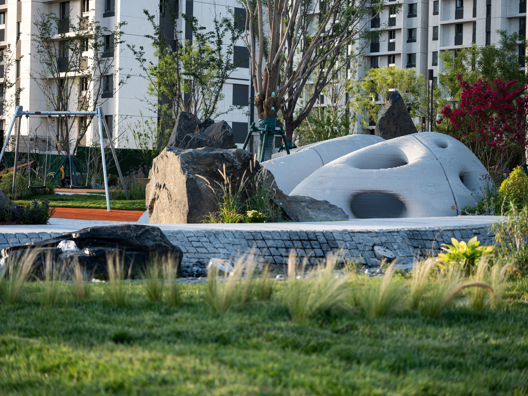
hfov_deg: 24.7
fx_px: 1205
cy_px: 198
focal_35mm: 79
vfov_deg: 18.7
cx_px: 264
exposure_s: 1/125
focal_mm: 100
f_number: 5.6
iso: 250
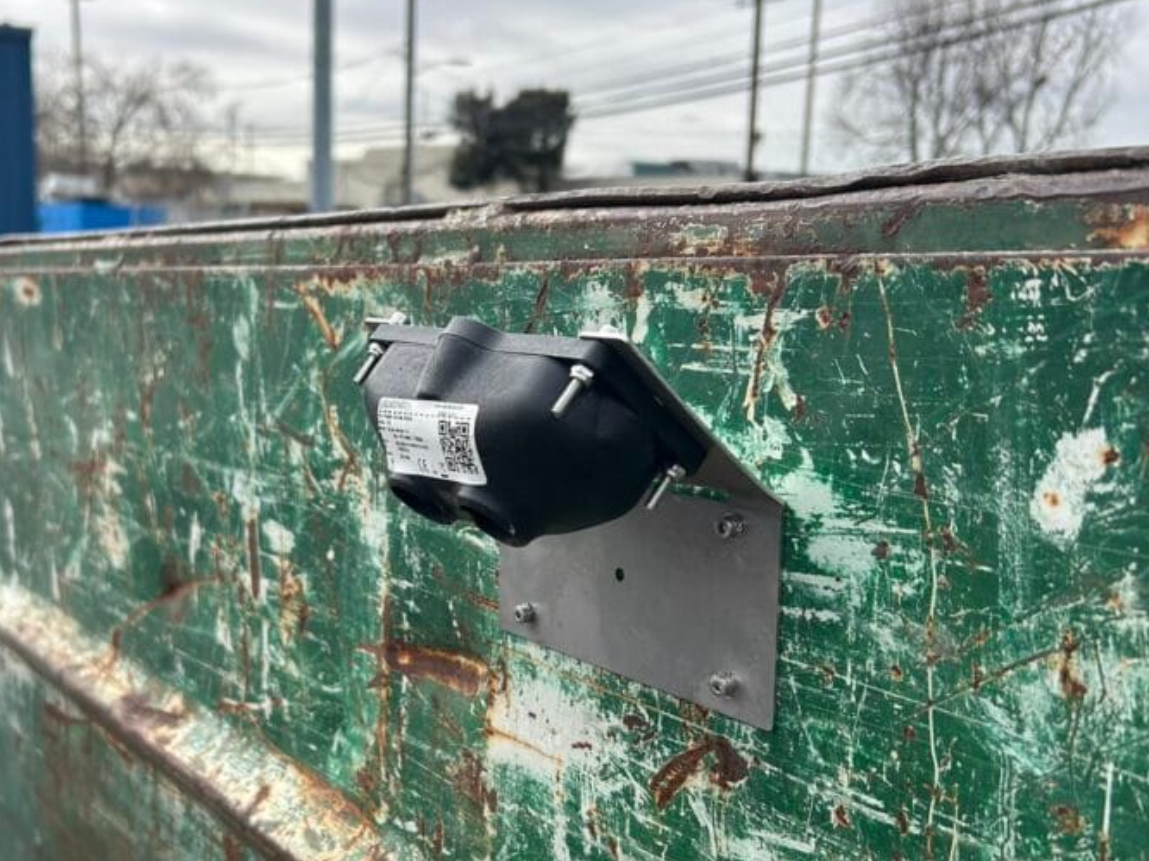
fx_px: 1327
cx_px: 404
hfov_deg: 46.2
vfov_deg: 35.9
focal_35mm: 40
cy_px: 478
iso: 50
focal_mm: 5.7
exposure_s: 1/3077
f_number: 1.5
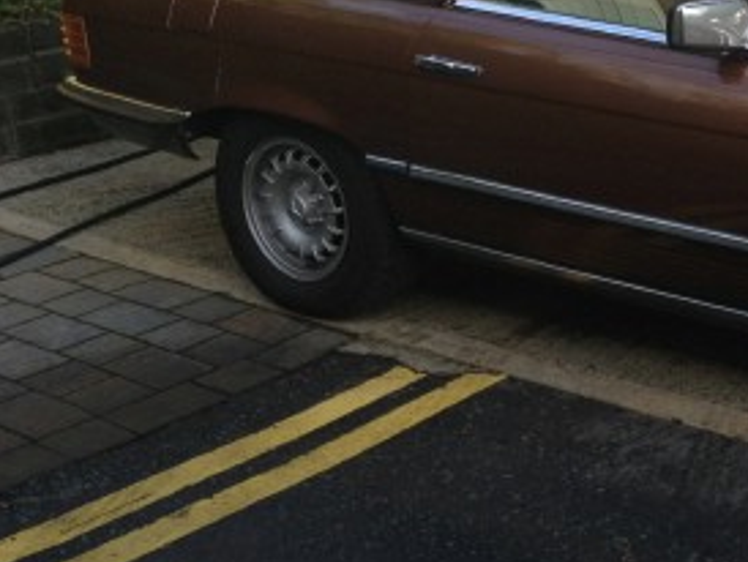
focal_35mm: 87
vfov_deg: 16.9
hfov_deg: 21.0
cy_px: 140
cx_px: 880
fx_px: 1882
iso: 64
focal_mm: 4.28
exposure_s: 1/334
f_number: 2.4
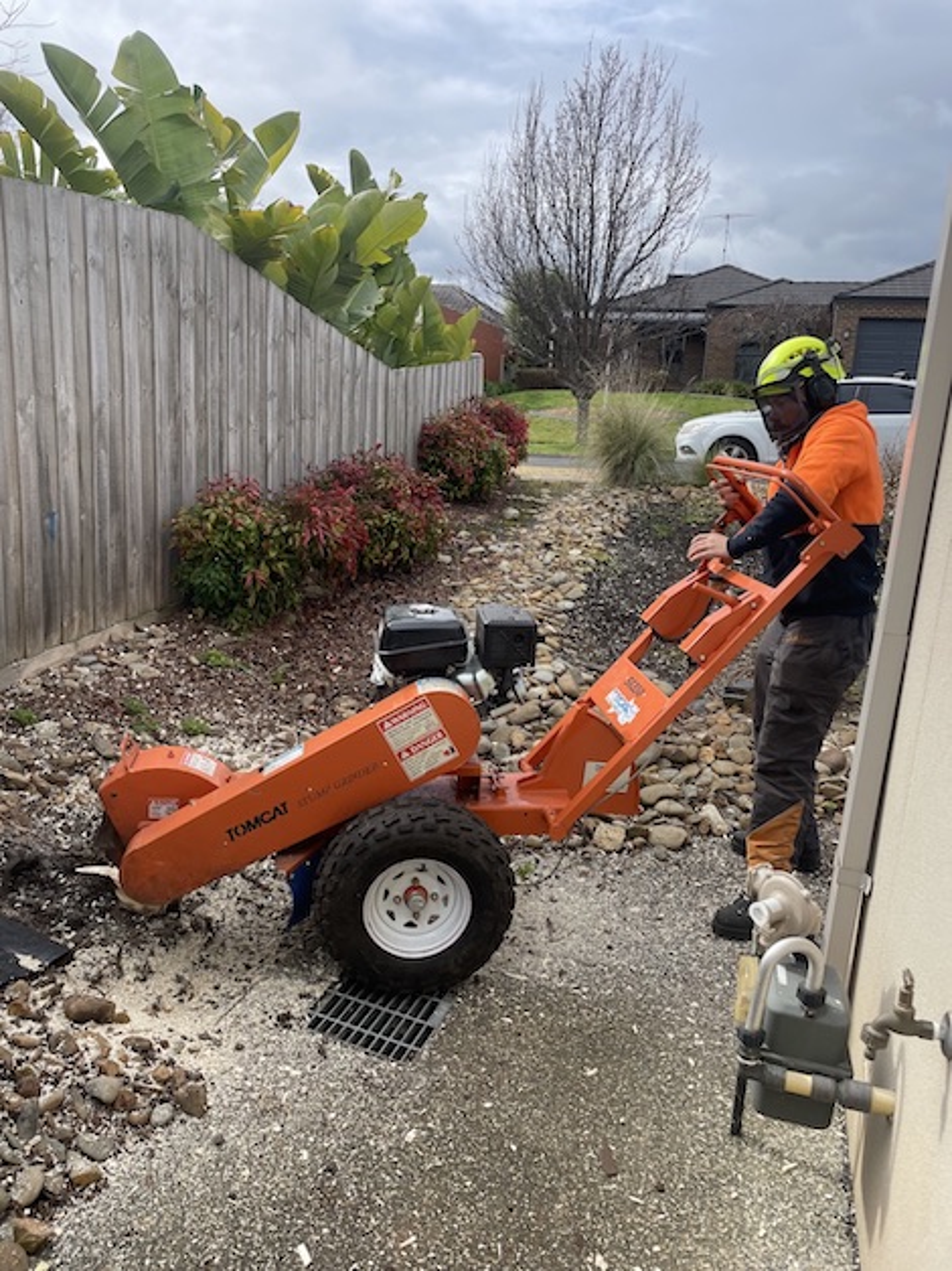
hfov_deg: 53.0
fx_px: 954
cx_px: 476
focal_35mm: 26
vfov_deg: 67.3
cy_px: 636
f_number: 1.6
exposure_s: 1/1618
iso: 32
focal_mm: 4.2
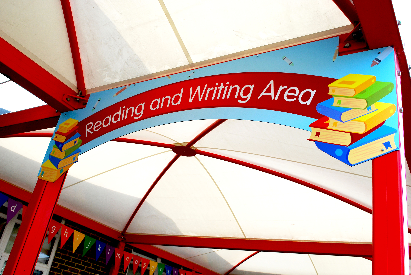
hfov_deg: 57.2
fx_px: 377
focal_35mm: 33
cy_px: 138
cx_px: 206
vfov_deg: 40.1
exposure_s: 1/100
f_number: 9
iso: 200
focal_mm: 22
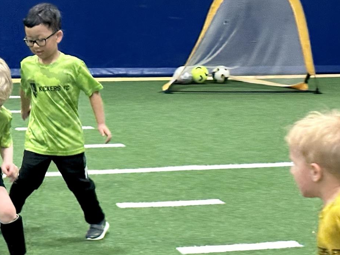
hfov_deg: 18.5
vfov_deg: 13.7
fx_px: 1042
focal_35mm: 106
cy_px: 269
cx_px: 97
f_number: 1.78
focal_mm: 6.86
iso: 320
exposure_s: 1/40
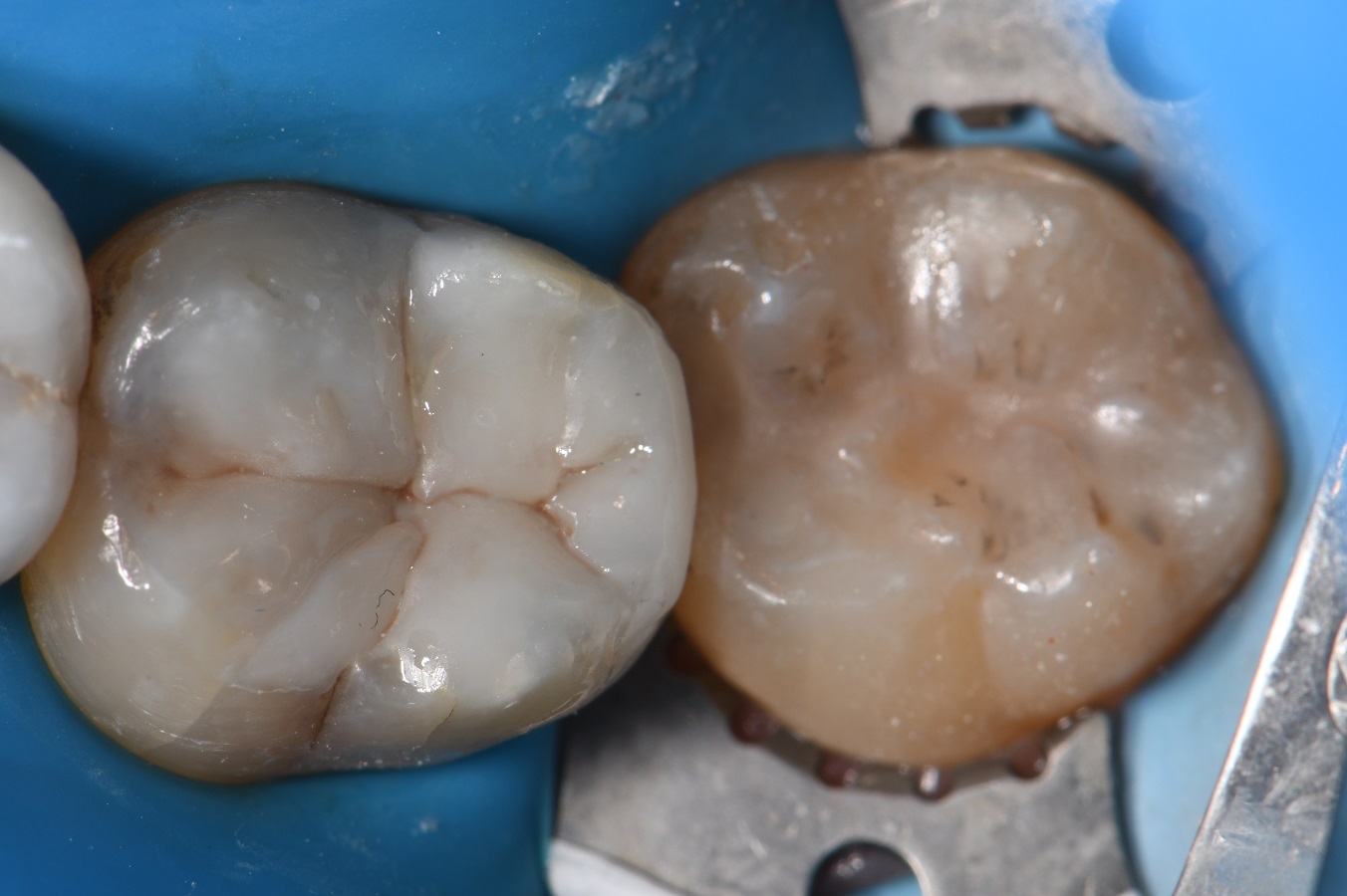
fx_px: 5871
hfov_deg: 13.1
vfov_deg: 8.7
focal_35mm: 157
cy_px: 448
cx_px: 674
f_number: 32
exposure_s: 1/160
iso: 200
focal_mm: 105
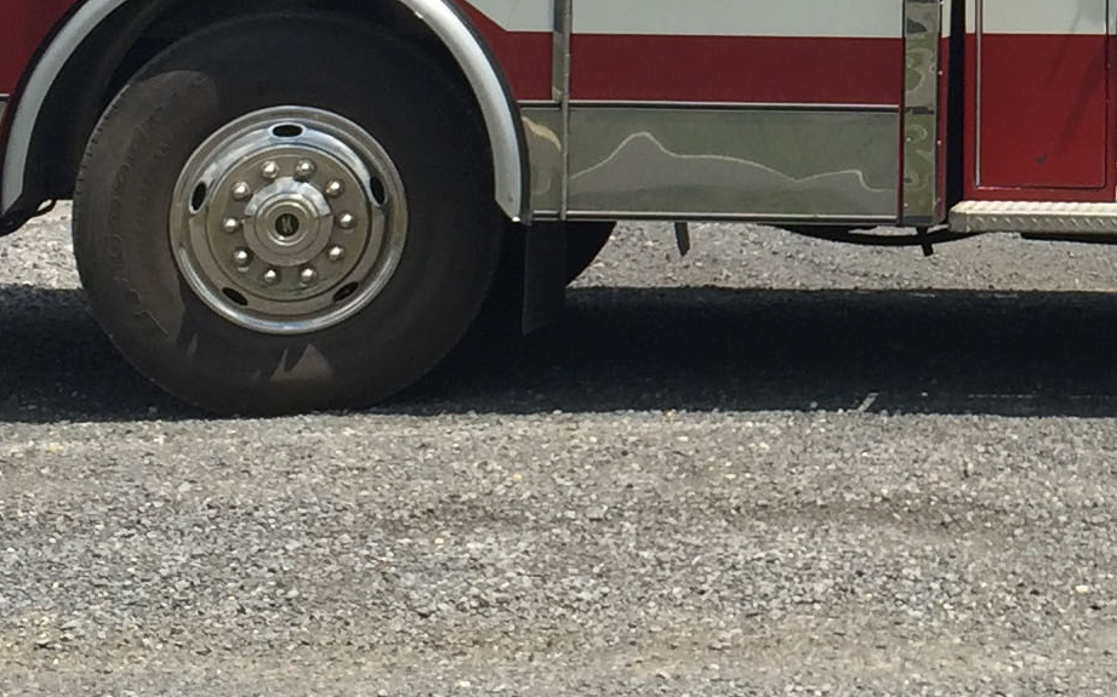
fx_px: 3317
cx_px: 1190
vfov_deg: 11.8
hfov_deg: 18.5
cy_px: -88
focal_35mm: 109
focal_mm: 4.15
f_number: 2.2
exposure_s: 1/1883
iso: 32
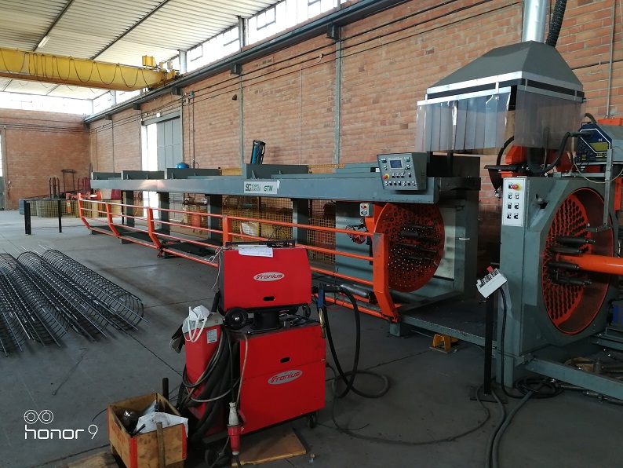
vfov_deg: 51.4
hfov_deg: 65.3
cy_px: 234
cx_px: 312
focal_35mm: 27
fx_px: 486
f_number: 2.2
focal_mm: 3.95
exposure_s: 1/33.3
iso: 160
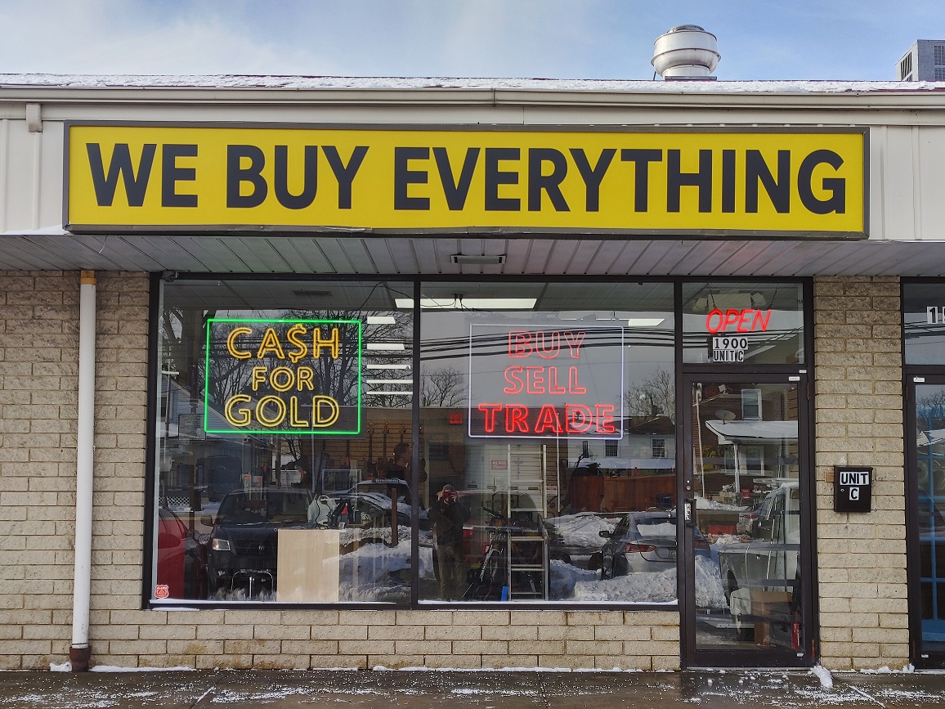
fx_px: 1474
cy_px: 354
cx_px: 472
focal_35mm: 54
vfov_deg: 27.0
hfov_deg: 35.5
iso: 50
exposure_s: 1/350
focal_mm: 5.58
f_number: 1.8
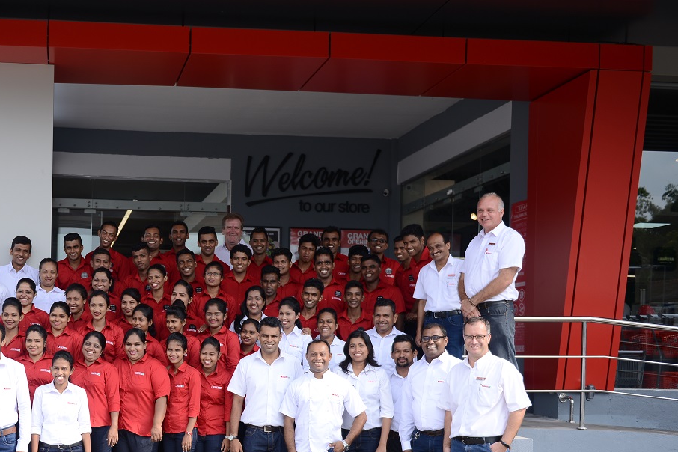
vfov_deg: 25.1
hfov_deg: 36.4
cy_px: 361
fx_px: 998
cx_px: 144
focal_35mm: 53
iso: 100
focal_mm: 32
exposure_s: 1/800
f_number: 2.8
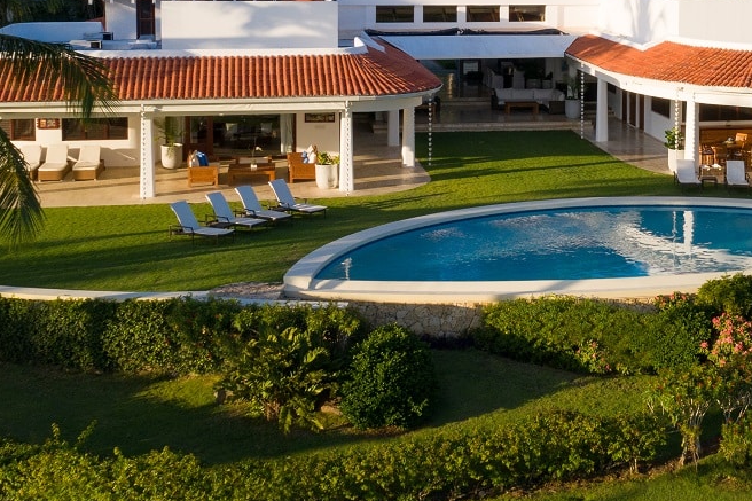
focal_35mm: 64
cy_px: 26
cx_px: 504
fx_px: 1336
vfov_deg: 20.7
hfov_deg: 31.2
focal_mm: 10.26
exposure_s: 1/400
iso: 100
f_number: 5.6
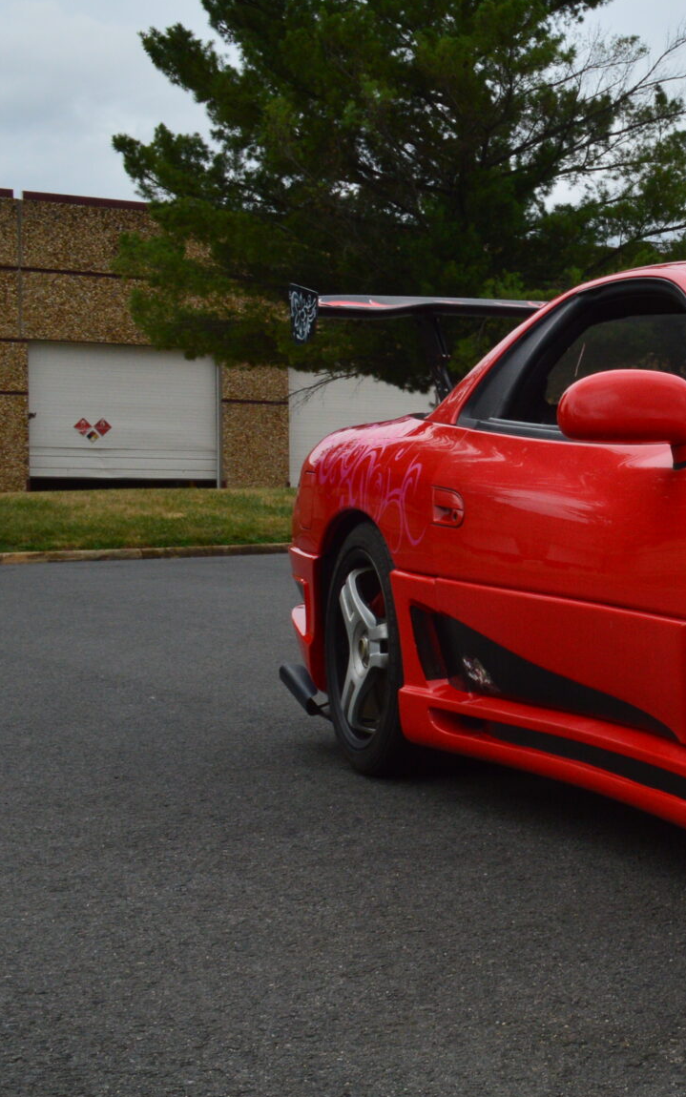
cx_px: 990
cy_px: 586
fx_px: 2034
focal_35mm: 68
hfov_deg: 17.5
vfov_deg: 30.2
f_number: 11
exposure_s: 1/500
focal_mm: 20
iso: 400
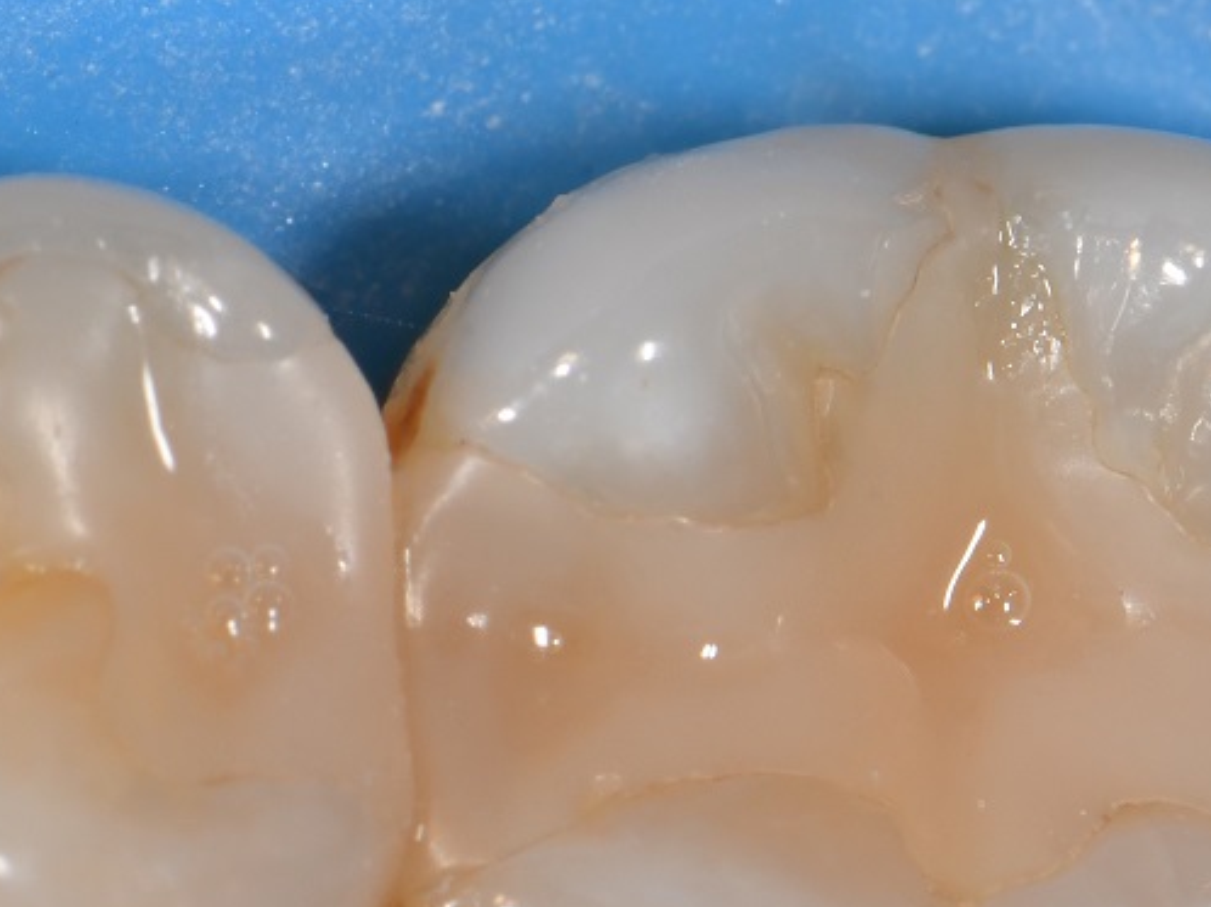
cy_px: 664
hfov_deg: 4.8
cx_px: 1082
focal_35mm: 410
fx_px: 14336
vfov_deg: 3.6
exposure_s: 1/160
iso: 200
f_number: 32
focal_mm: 105
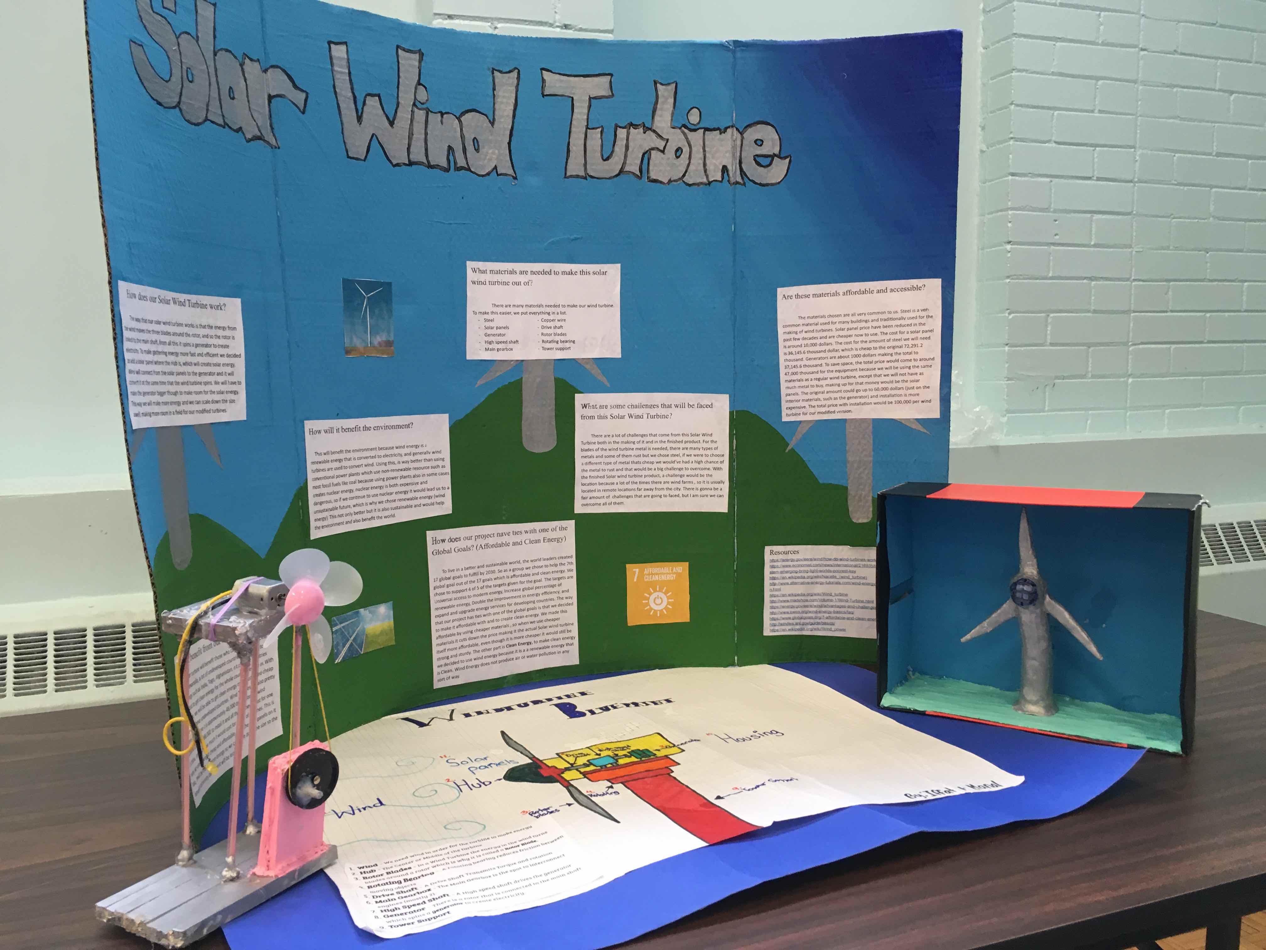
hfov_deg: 61.7
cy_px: 475
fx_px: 1061
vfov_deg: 48.2
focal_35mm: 29
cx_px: 633
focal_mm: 4.15
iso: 80
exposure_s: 1/30
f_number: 2.2
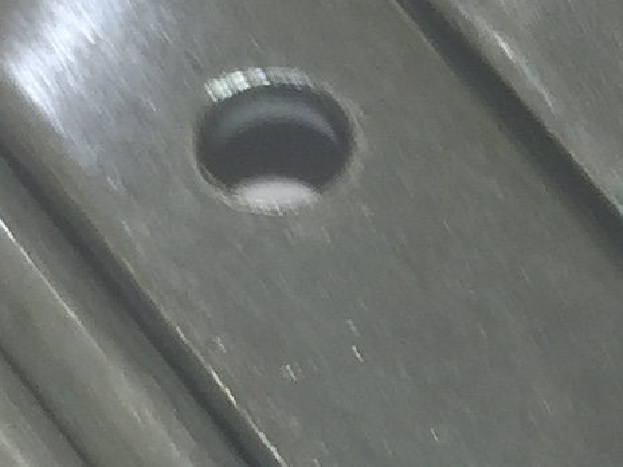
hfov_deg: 9.5
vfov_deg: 7.3
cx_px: 816
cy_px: 270
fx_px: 3671
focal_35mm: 204
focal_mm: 4.15
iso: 32
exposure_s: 1/50
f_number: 2.2
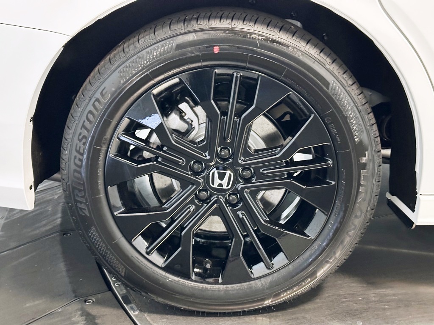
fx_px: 602
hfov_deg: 39.7
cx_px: 217
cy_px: 162
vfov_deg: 30.3
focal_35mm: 48
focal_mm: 6.86
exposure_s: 1/20
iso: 640
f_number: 1.78
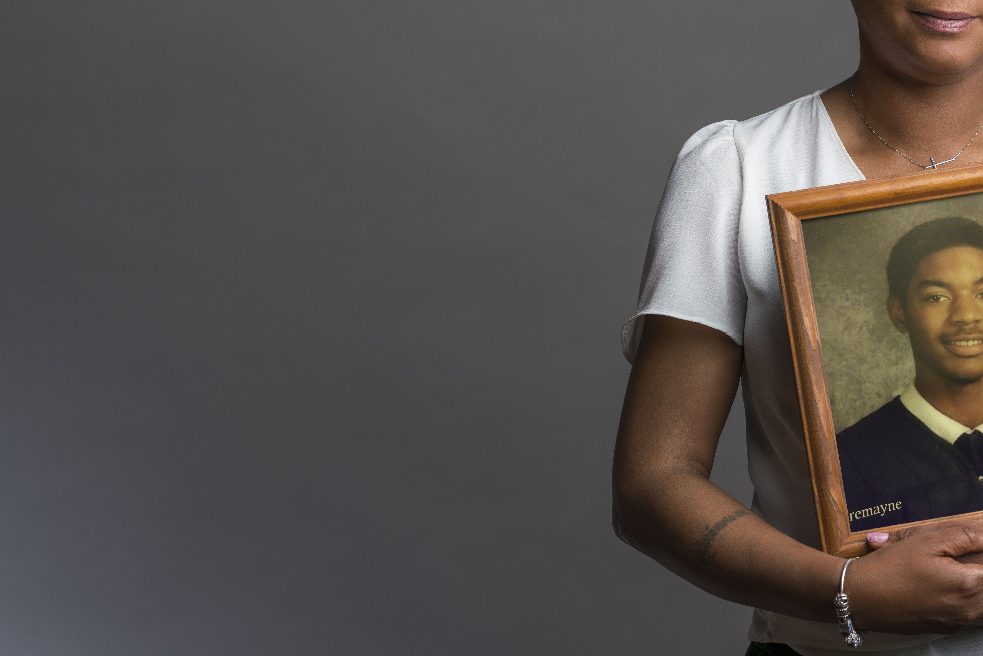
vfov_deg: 10.3
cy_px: 199
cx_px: 702
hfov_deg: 15.4
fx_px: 3632
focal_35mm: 133
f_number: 5
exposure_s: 1/160
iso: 200
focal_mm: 85
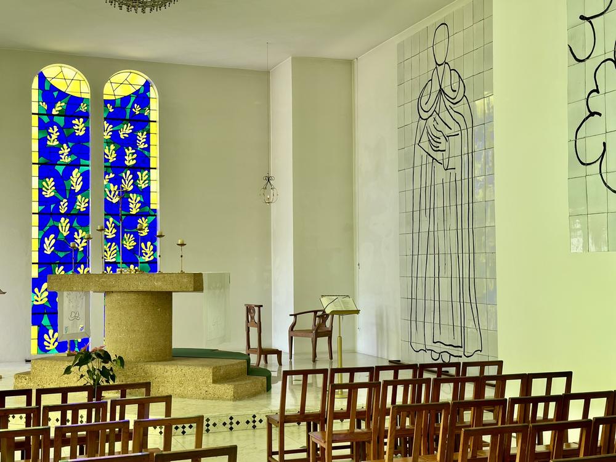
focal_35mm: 48
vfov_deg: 30.3
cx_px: 308
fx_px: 854
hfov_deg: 39.7
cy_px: 231
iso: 80
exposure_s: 1/236
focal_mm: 6.86
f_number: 1.78
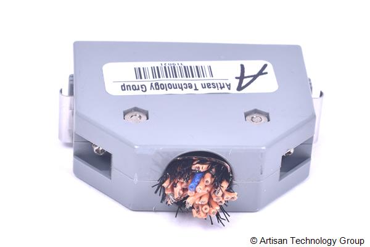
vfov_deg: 16.6
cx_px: 185
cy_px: 124
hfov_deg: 24.6
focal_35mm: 82
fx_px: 848
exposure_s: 1/200
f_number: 11
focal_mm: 55
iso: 200
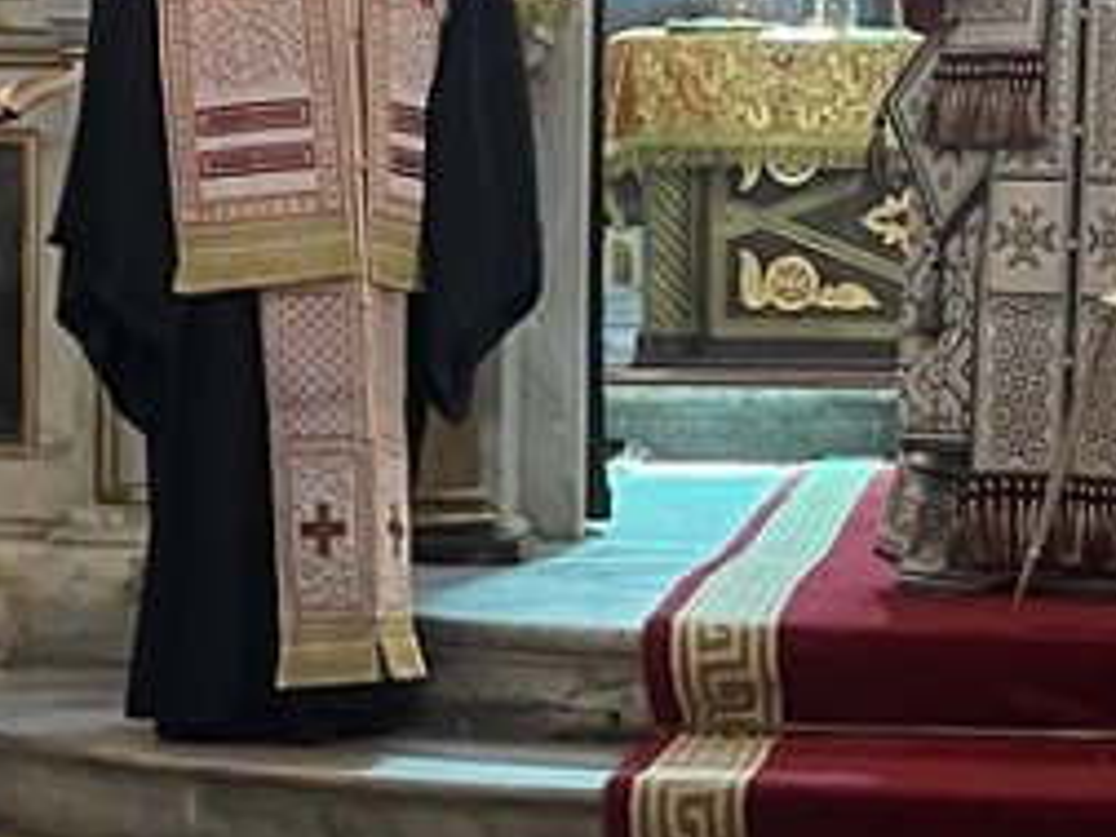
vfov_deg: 12.0
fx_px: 3998
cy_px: 443
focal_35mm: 124
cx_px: 691
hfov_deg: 15.9
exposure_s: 1/33
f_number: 1.6
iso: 500
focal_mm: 4.2
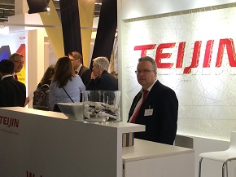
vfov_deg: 20.9
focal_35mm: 70
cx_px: 192
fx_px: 477
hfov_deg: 27.2
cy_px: 64
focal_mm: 4.15
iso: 50
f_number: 2.2
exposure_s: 1/33
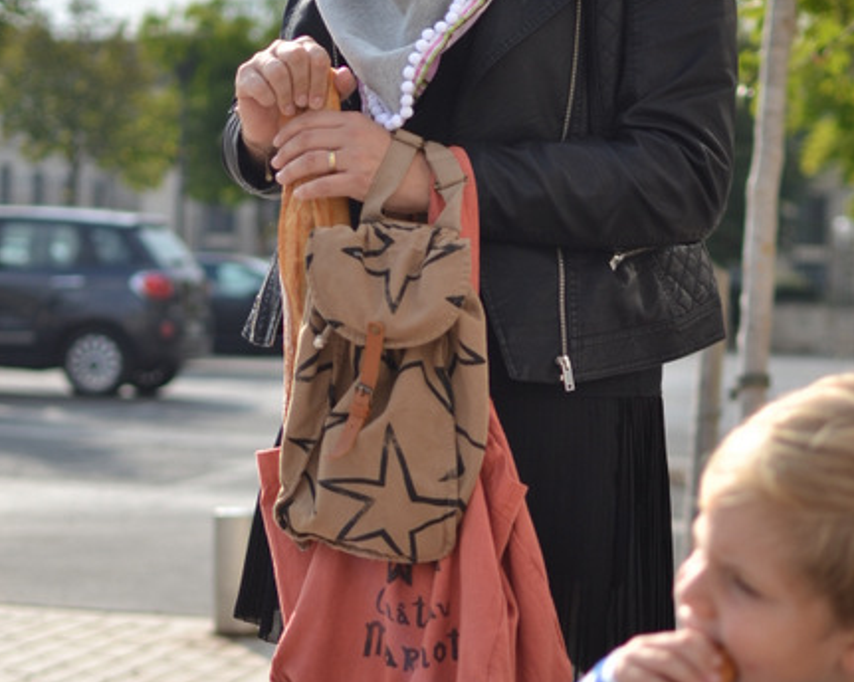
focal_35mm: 103
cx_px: 436
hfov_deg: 18.6
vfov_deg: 14.9
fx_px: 2600
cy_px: 452
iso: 100
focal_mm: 35
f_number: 1.8
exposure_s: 1/2500
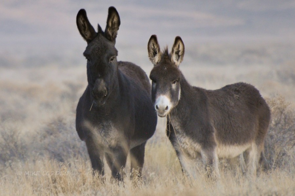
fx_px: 3683
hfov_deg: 4.6
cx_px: 148
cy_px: 98
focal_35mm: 450
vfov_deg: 3.0
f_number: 5.6
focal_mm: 300
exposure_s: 1/100
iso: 800
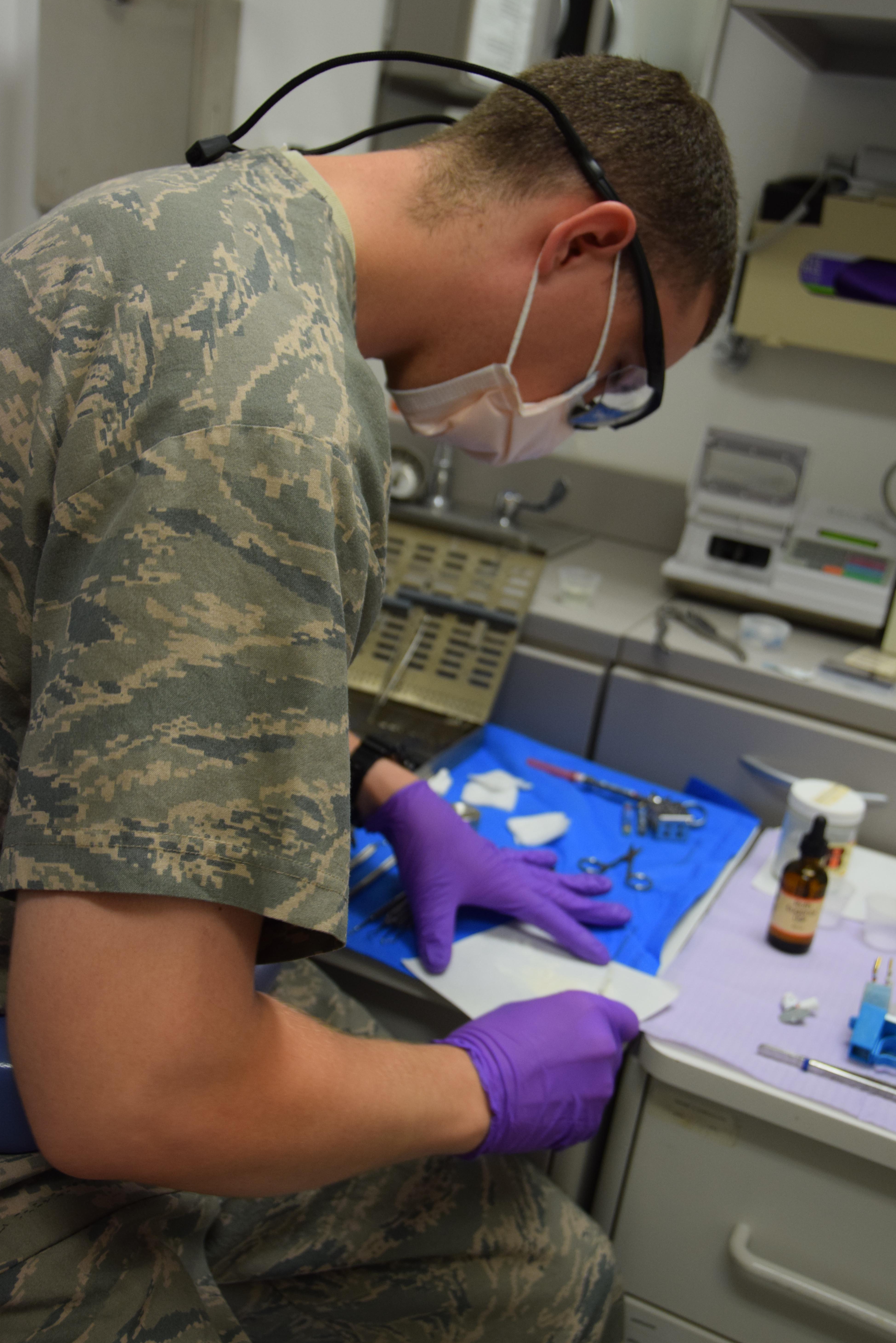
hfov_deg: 33.4
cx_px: 449
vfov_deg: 48.5
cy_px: 679
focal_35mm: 40
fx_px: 1493
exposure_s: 1/60
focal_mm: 26
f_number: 3.8
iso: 800
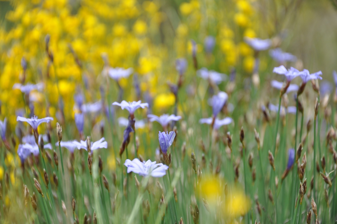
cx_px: 168
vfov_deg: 8.7
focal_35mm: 158
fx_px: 1473
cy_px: 112
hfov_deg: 13.1
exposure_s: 1/640
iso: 320
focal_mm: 105
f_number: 6.3
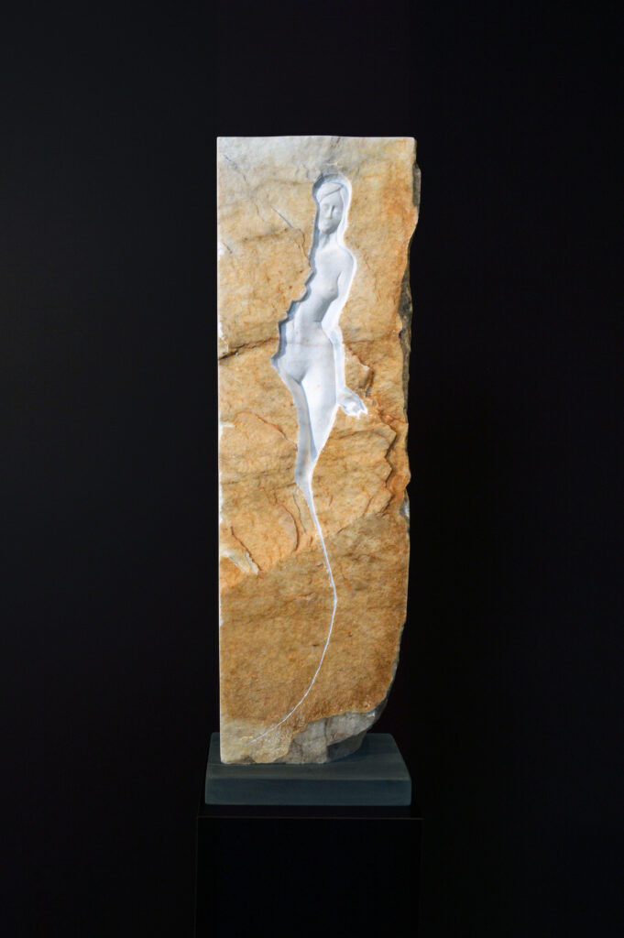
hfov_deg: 31.8
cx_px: 312
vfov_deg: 46.4
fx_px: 1094
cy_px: 469
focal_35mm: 42
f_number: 8
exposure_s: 1/200
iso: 200
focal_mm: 28
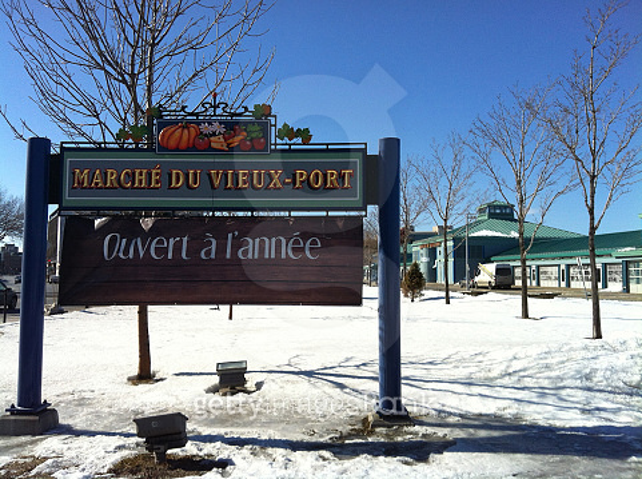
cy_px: 240
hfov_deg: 52.7
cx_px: 321
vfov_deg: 40.6
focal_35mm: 35
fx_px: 648
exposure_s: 1/1774
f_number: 2.8
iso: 80
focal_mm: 3.85
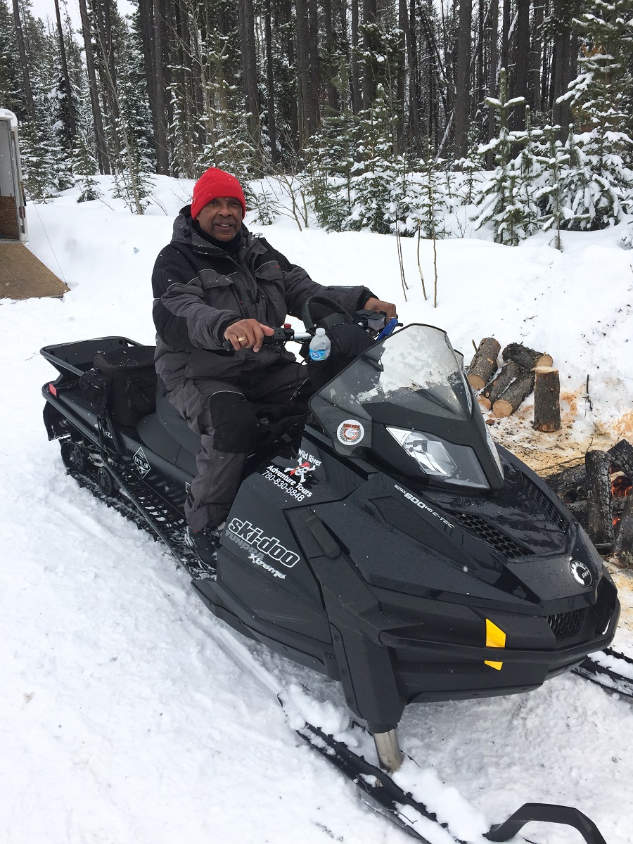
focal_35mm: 29
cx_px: 316
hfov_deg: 48.2
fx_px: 707
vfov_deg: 61.7
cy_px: 422
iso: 32
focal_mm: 4.15
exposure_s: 1/1647
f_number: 2.2
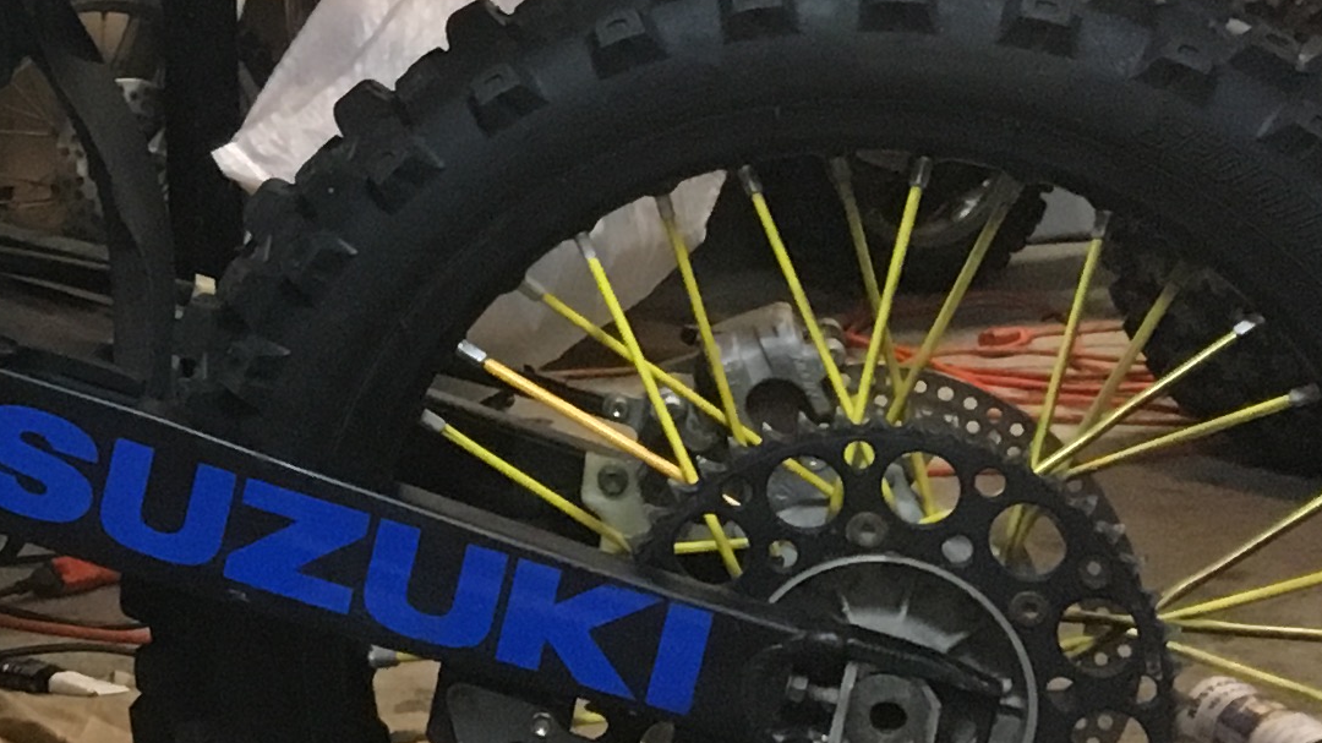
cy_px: -297
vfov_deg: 10.0
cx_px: -442
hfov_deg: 17.0
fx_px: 4136
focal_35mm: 118
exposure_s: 1/24
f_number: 2.2
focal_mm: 4.15
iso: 200
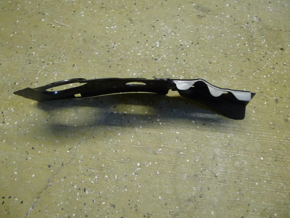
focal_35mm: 30
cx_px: 142
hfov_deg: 60.0
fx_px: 251
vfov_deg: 46.8
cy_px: 103
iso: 400
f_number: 3.3
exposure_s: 1/13
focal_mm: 4.7
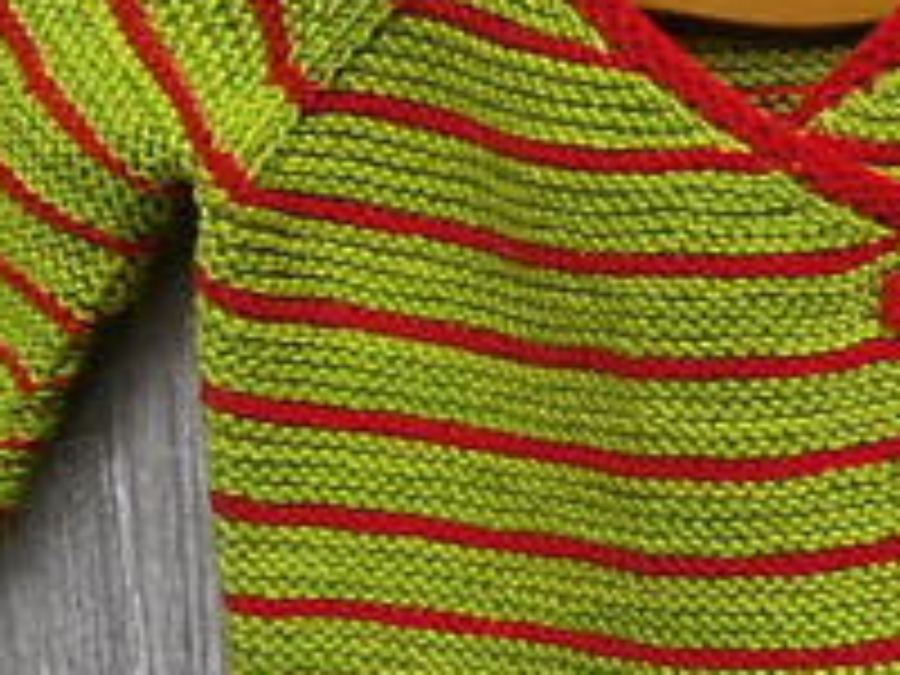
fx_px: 1560
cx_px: 904
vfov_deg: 24.4
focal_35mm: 60
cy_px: 385
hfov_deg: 29.9
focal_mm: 4.2
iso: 160
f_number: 3
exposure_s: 1/250
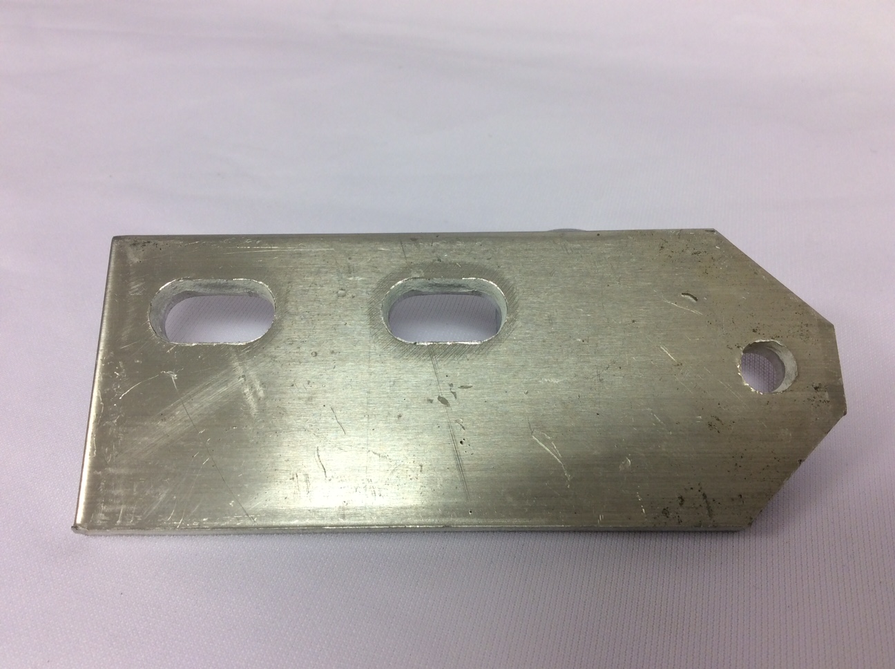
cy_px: 334
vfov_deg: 44.1
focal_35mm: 32
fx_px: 826
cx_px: 448
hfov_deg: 56.9
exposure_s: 1/30
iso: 32
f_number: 2.4
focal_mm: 3.3
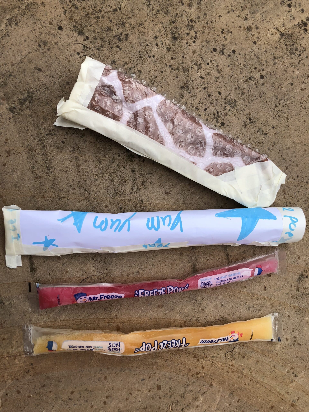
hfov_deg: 49.7
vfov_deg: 63.4
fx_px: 333
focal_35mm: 28
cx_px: 154
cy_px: 206
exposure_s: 1/979
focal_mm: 3.99
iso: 20
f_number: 1.8
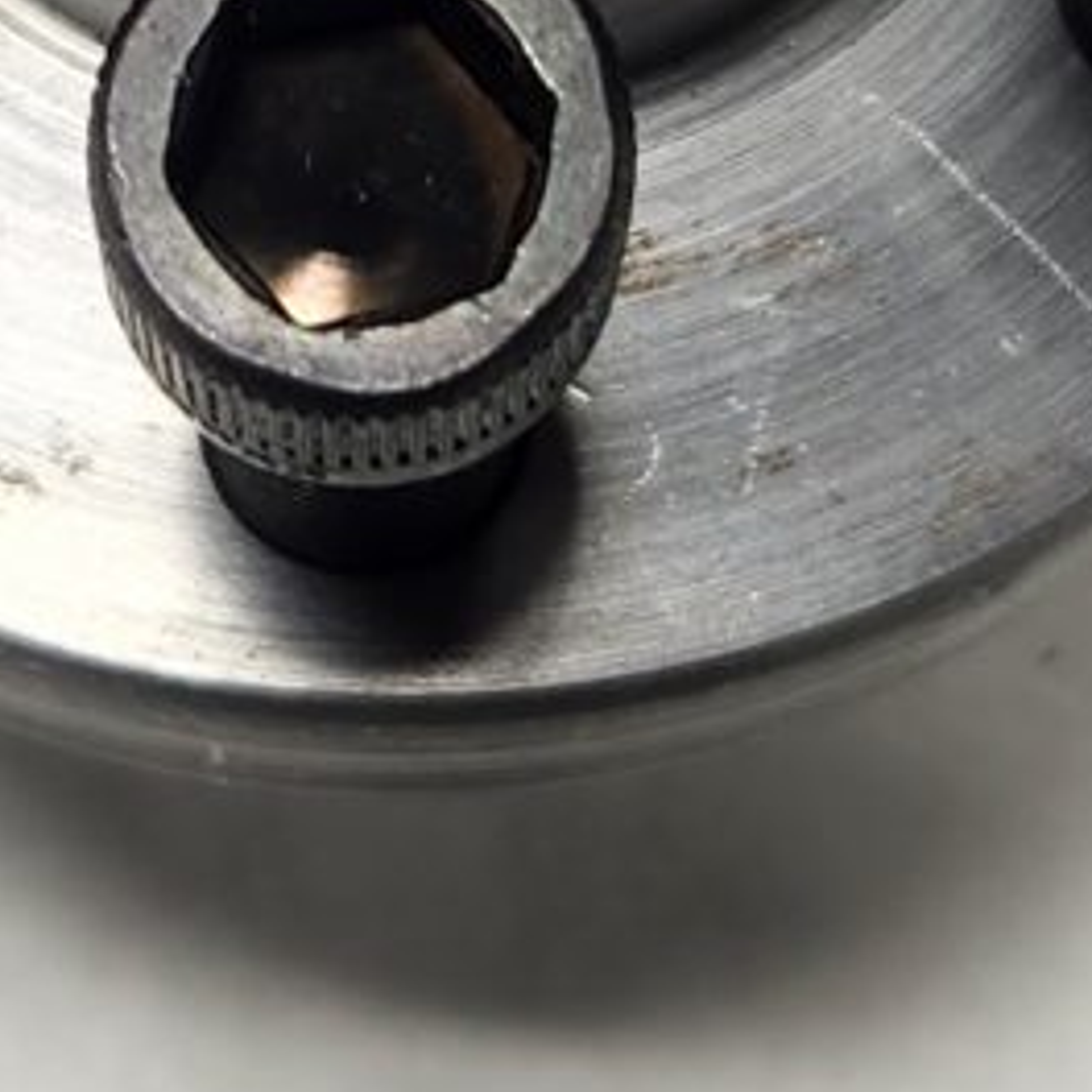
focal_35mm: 158
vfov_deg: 10.7
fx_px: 5639
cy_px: -517
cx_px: 327
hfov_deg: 11.0
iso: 32
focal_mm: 5.4
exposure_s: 1/180
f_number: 1.8
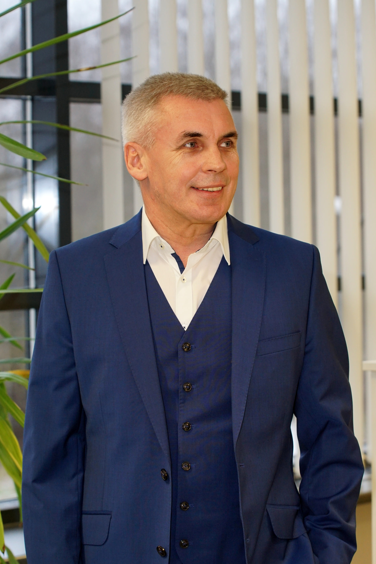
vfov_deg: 18.8
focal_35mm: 109
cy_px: 288
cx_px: 187
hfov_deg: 12.6
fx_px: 1707
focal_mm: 70
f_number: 4
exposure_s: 1/100
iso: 500
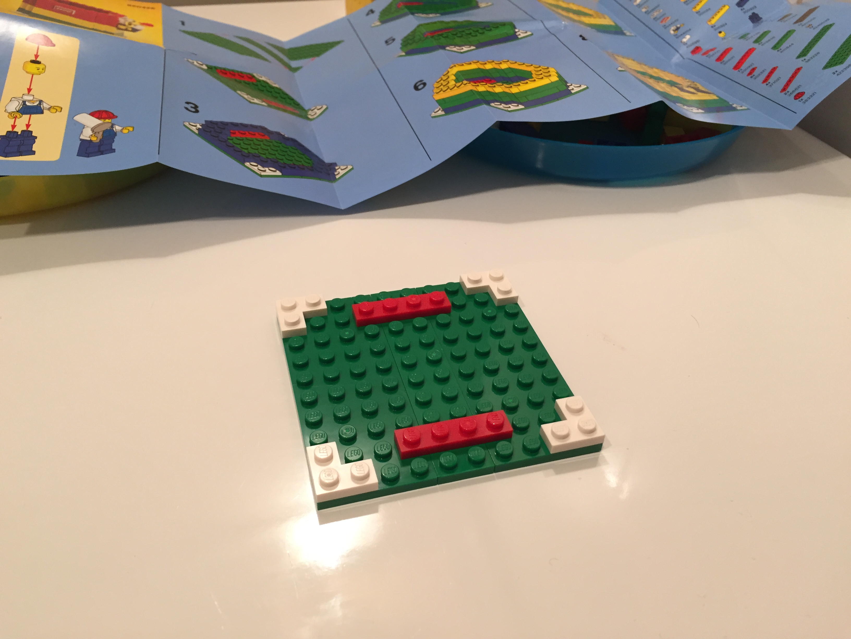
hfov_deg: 61.7
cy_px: 320
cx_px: 426
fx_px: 713
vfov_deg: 48.2
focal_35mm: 29
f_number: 2.2
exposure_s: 1/33
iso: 160
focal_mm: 4.15
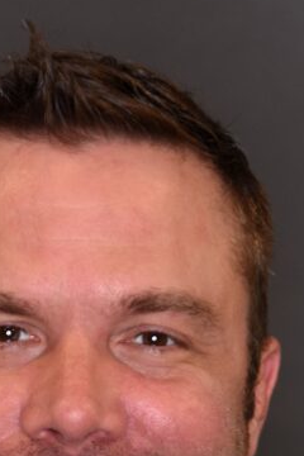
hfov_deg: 7.1
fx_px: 2432
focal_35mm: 192
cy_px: 569
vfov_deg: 10.5
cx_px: 90
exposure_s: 1/100
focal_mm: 40
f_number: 2.8
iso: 400
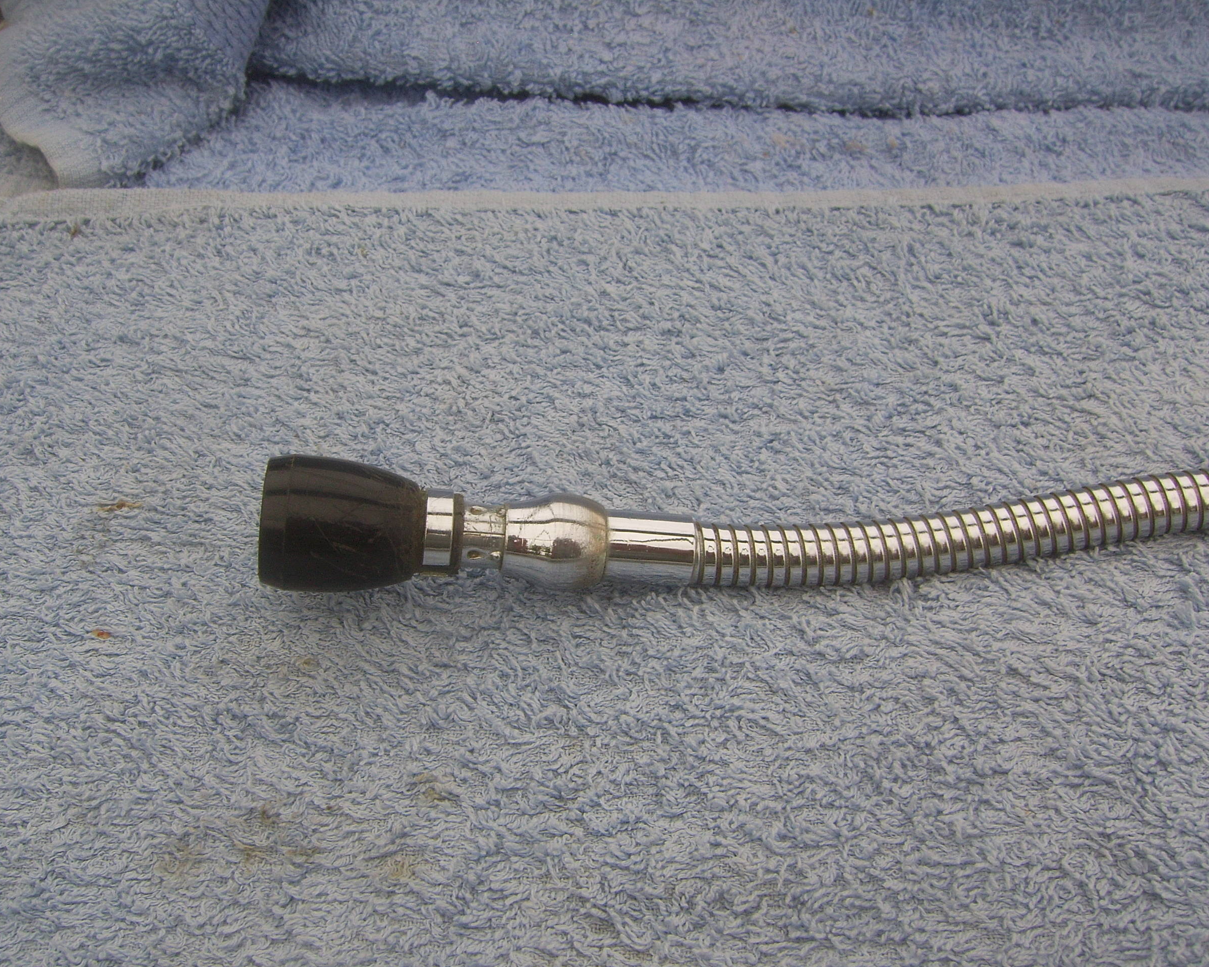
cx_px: 565
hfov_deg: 45.8
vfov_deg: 37.3
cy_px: 484
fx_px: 1431
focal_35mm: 40
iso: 50
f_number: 6.4
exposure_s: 1/125
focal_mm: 7.8
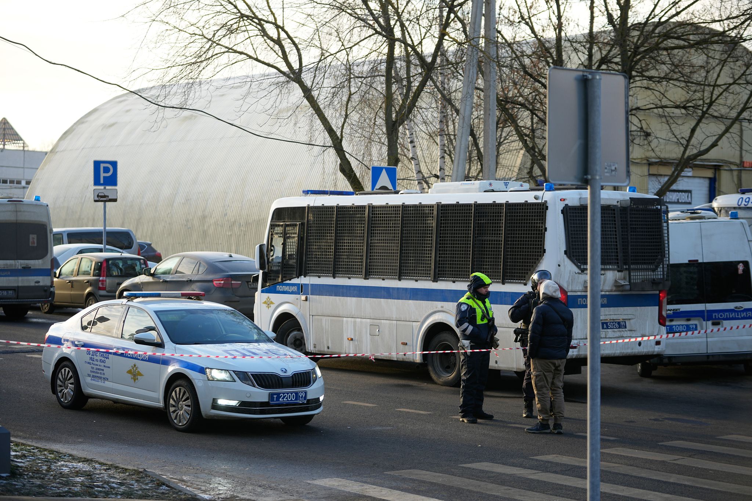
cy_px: 250
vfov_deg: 17.3
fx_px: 1650
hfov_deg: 25.7
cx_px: 376
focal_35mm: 79
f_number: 2.8
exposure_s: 1/400
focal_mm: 79
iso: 200
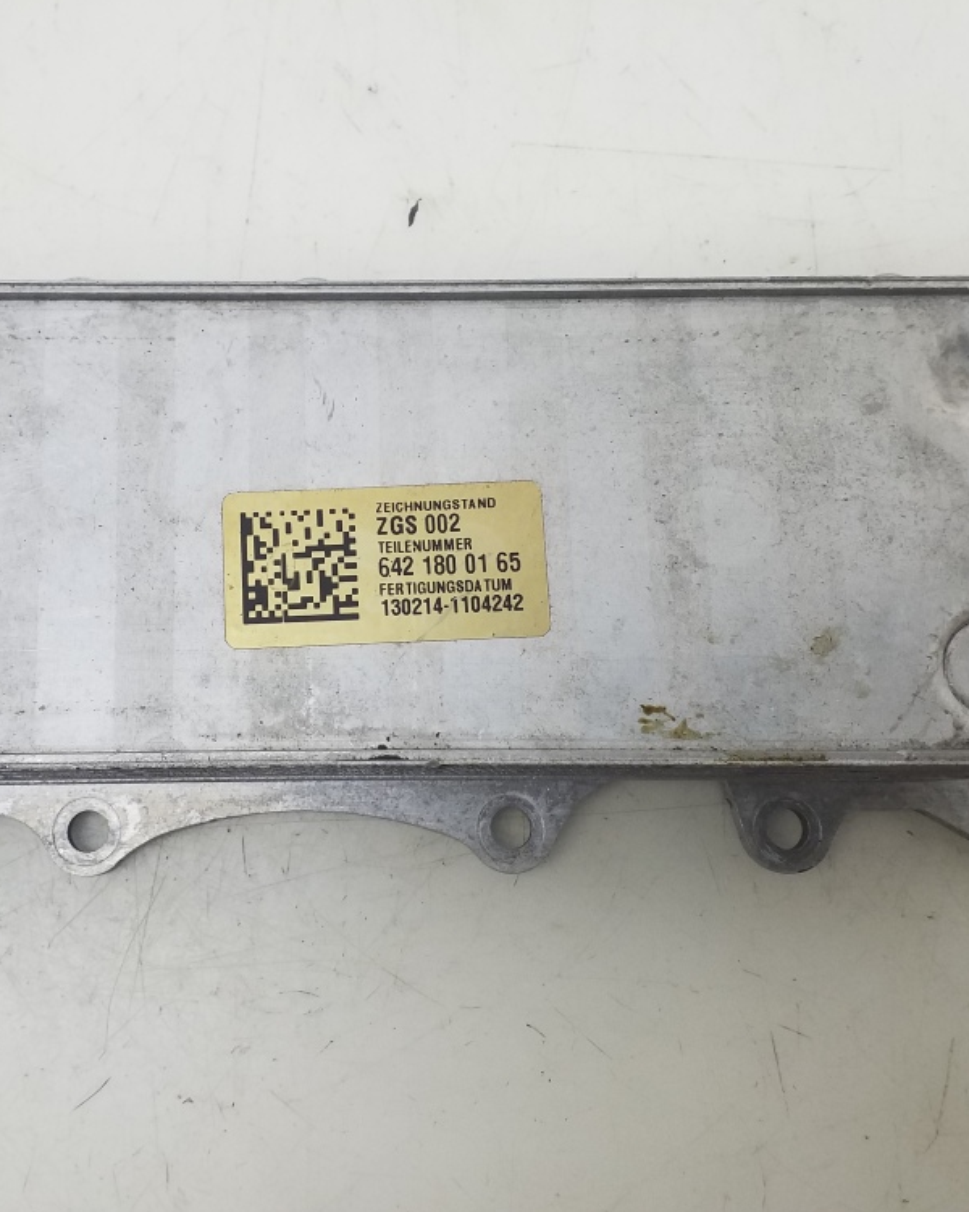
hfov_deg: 40.8
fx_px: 1291
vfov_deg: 50.3
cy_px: 598
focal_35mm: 36
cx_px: 354
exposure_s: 1/50
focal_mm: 3.6
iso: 100
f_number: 1.9
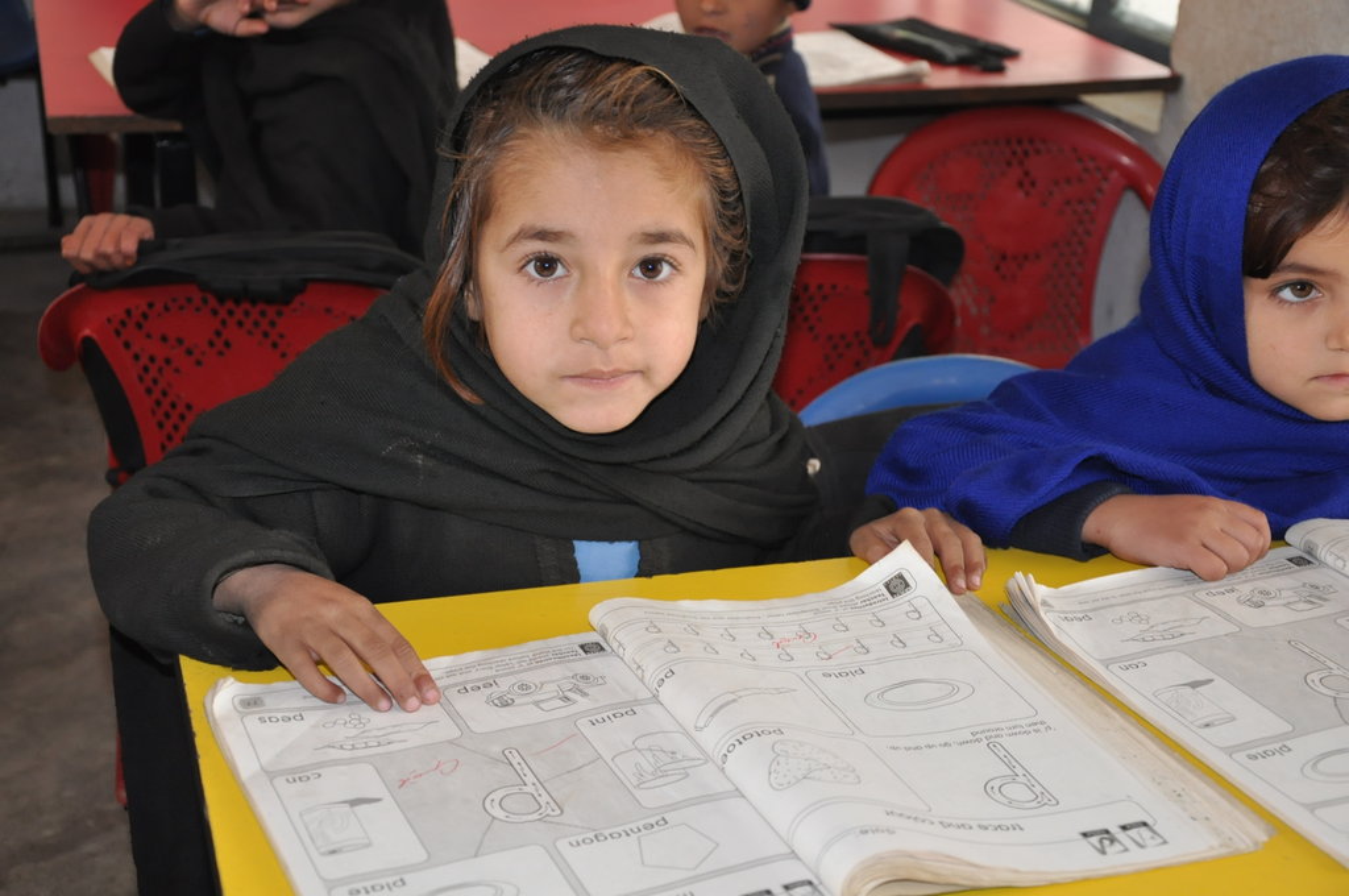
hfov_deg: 33.4
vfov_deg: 22.6
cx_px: 674
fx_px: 2245
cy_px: 448
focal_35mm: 60
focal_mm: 40
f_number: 4.5
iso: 800
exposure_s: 1/60
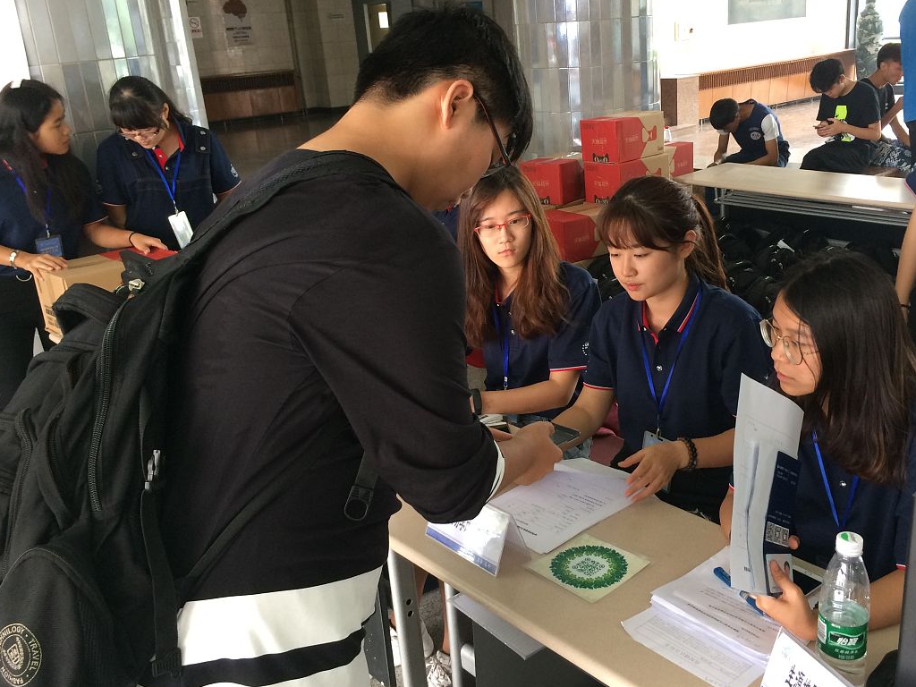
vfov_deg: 41.8
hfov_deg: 53.8
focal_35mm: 34
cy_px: 327
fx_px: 900
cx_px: 524
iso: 125
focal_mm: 4.15
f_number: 2.2
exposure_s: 1/33
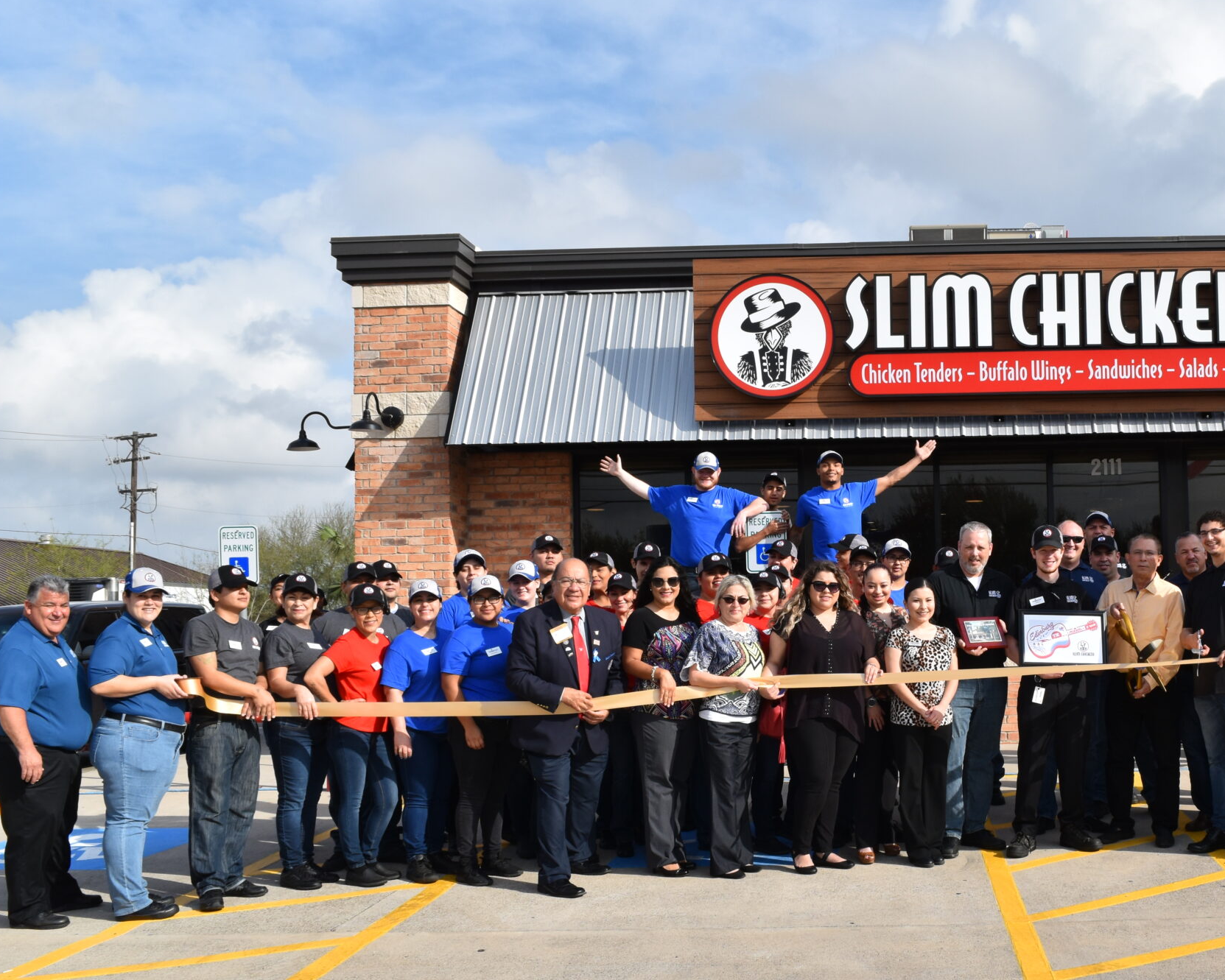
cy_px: 572
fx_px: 1414
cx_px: 934
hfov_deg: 45.1
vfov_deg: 38.1
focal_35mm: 39
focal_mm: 18
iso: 200
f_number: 10
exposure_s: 1/400
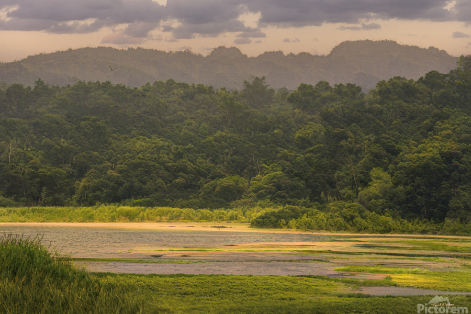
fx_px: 2551
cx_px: 236
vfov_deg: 7.0
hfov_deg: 10.5
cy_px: 157
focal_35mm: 195
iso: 400
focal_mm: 130
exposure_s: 1/320
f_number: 10
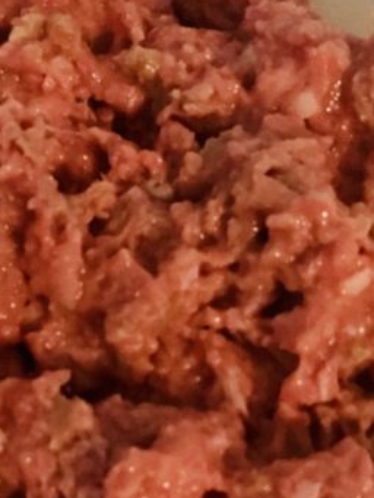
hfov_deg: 16.9
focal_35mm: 87
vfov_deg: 22.4
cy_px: 321
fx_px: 1253
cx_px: 95
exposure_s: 1/15
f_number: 2.2
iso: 200
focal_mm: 4.15
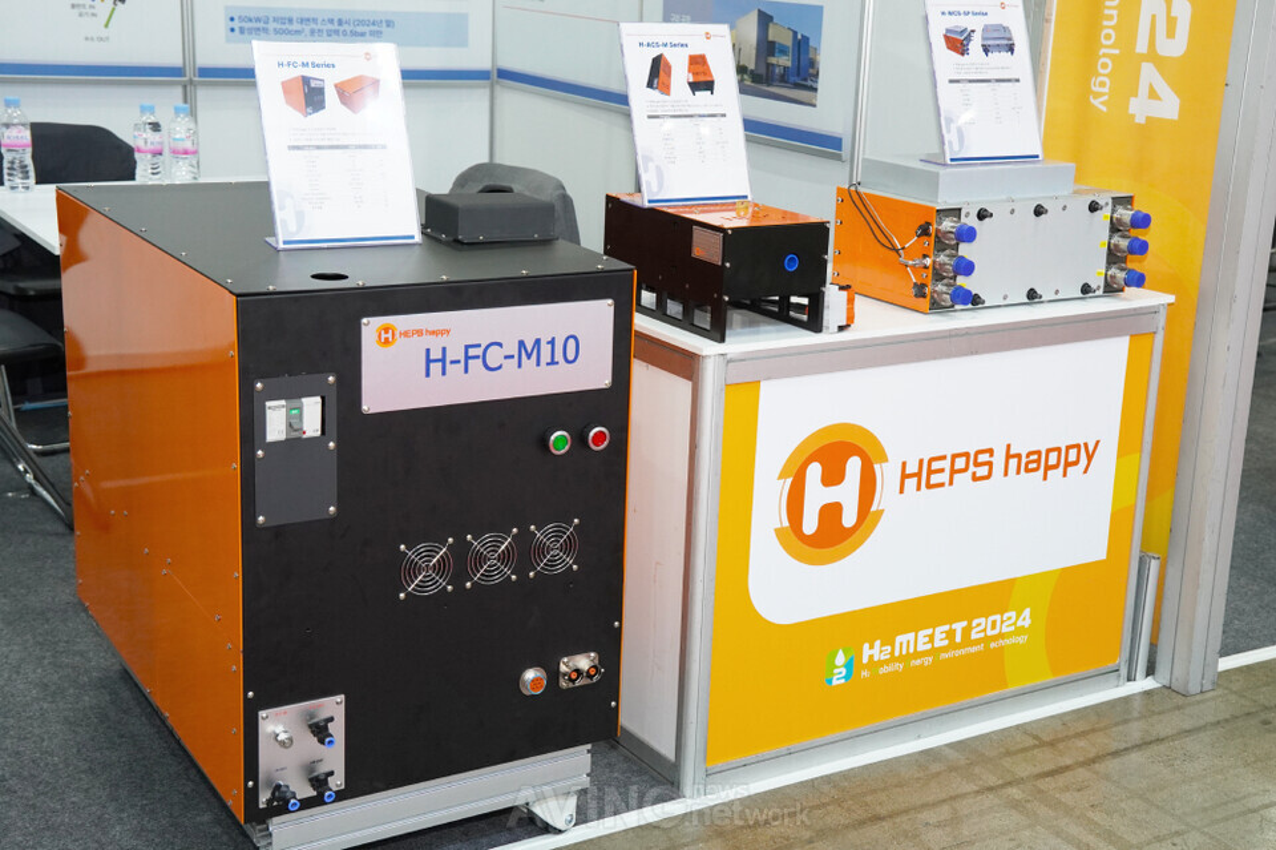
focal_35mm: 45
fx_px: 1594
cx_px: 638
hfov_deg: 43.6
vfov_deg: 29.8
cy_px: 425
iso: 1000
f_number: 4
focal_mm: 30
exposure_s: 1/160
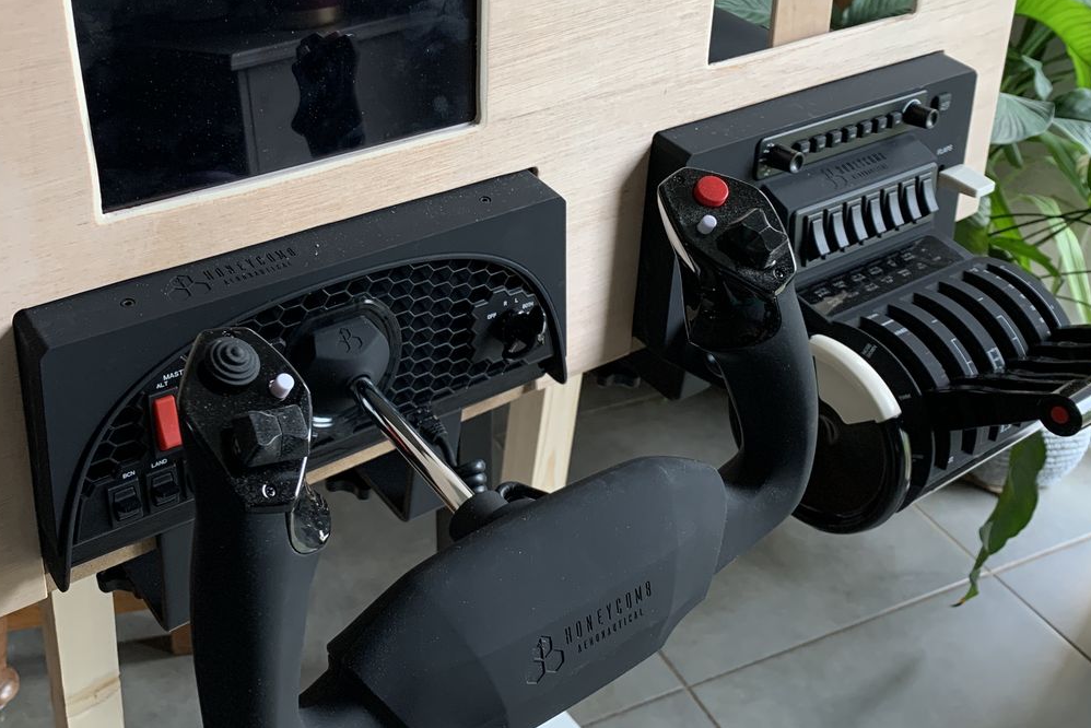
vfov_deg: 33.9
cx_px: 423
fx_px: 1182
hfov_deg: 49.2
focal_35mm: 39
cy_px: 236
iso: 125
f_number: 1.8
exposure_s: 1/60
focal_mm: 4.25
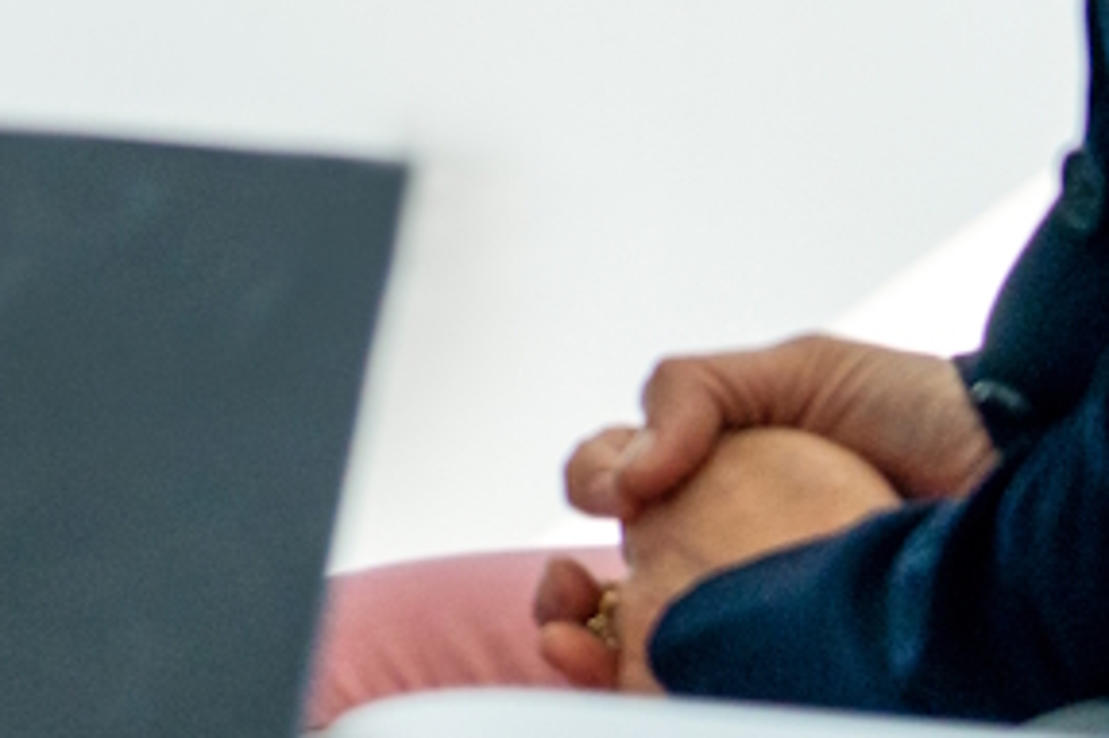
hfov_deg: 5.4
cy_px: -1733
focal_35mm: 363
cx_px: -1928
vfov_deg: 3.7
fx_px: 11176
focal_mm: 52
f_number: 2.8
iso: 500
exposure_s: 1/160
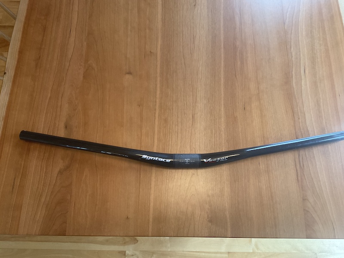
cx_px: 172
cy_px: 129
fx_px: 288
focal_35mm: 29
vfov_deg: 48.2
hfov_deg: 61.7
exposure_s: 1/60
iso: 160
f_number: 1.8
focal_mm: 3
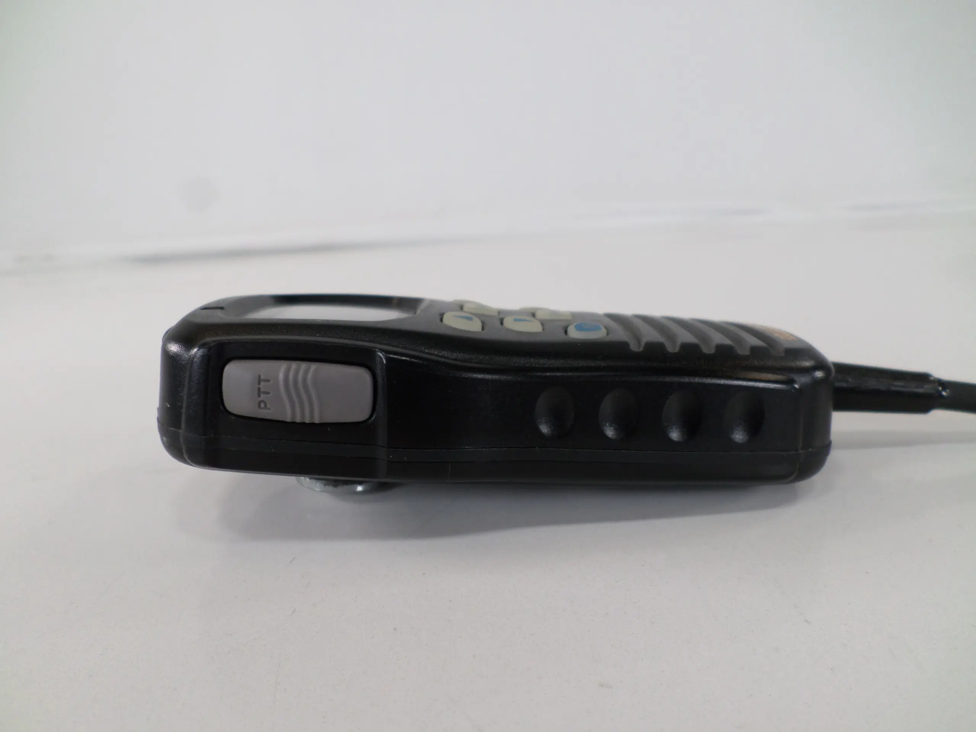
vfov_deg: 54.9
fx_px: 705
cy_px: 366
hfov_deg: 69.4
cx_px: 488
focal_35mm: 25
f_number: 2.5
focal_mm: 4.5
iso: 80
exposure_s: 1/125
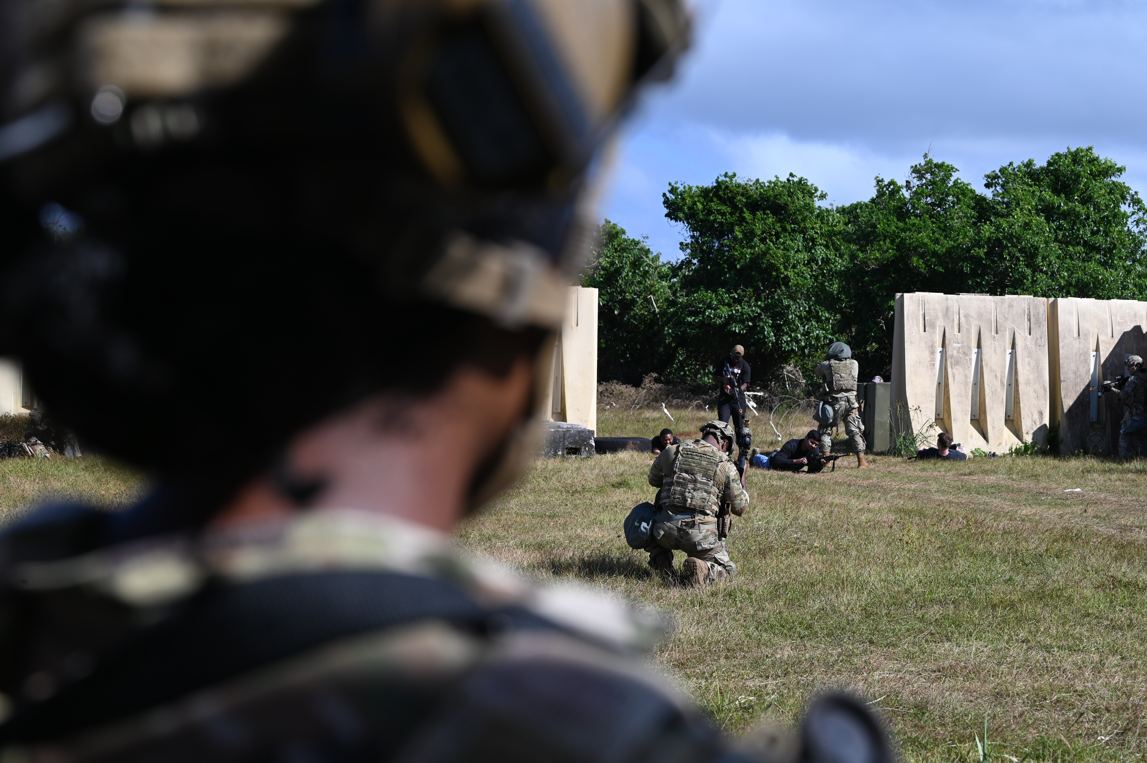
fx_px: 2229
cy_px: 382
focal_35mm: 70
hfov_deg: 28.9
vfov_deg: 19.4
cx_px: 574
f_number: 8
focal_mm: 70
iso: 80
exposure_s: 1/250
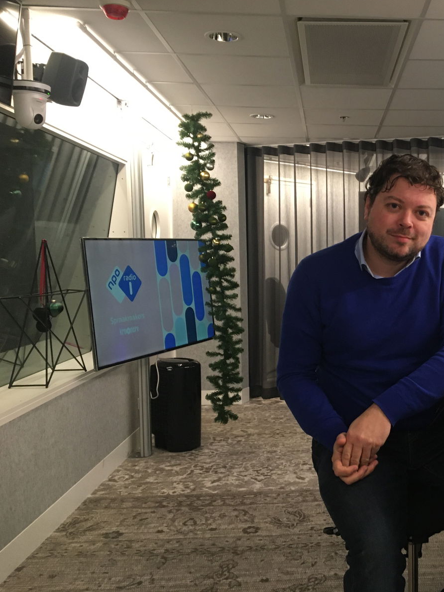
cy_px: 296
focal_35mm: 39
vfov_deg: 47.9
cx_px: 390
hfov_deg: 34.9
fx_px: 667
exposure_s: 1/33
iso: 160
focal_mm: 4.15
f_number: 2.2
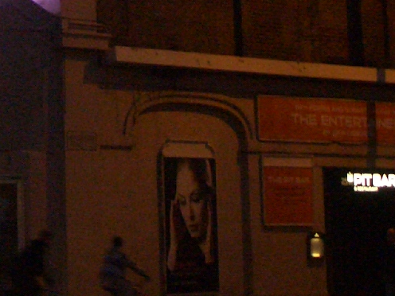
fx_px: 2282
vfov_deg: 7.3
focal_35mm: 200
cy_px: -125
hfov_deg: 9.6
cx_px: -169
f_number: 3.5
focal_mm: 10.2
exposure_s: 1/25
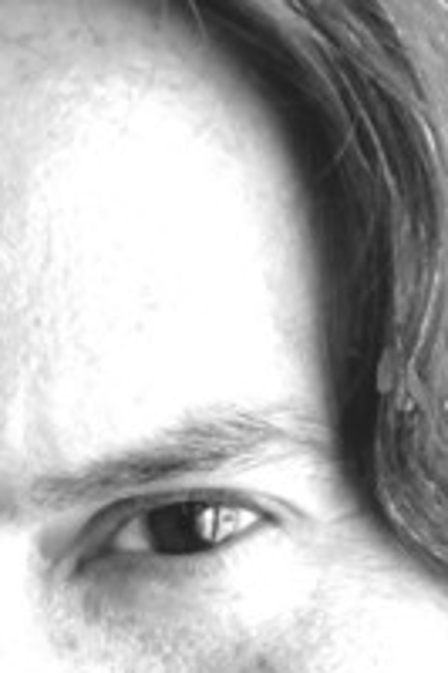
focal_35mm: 840
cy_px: 621
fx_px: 15706
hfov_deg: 1.6
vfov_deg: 2.5
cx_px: 13
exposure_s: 1/160
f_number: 6.3
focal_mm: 120
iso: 800
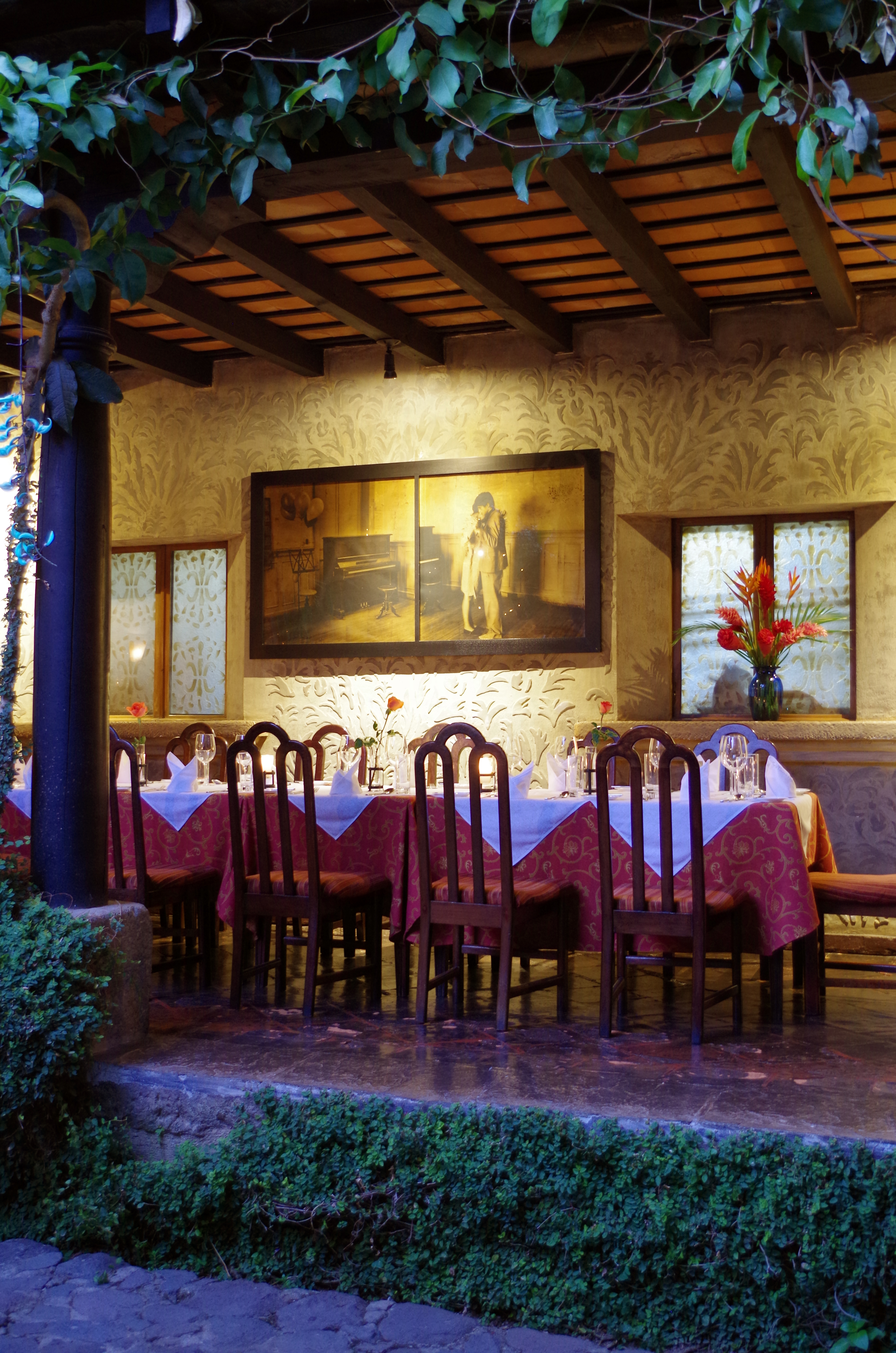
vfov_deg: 49.6
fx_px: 1462
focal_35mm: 39
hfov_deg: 34.1
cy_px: 676
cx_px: 448
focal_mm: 26.25
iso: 800
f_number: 4
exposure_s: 1/2.5
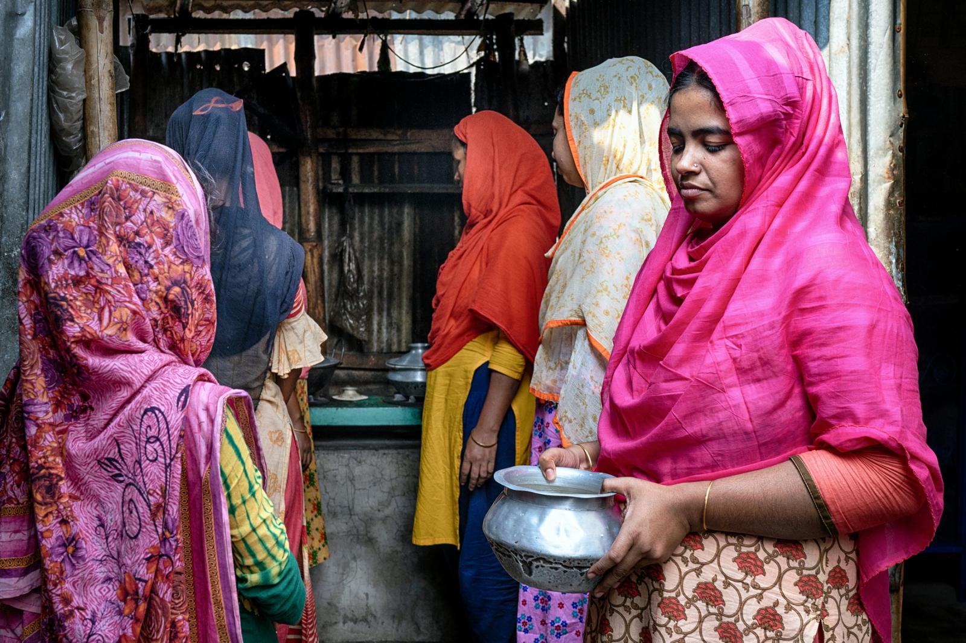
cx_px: 483
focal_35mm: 35
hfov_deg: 54.4
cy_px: 322
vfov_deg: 37.8
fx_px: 939
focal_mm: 35
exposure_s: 1/200
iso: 400
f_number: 6.3
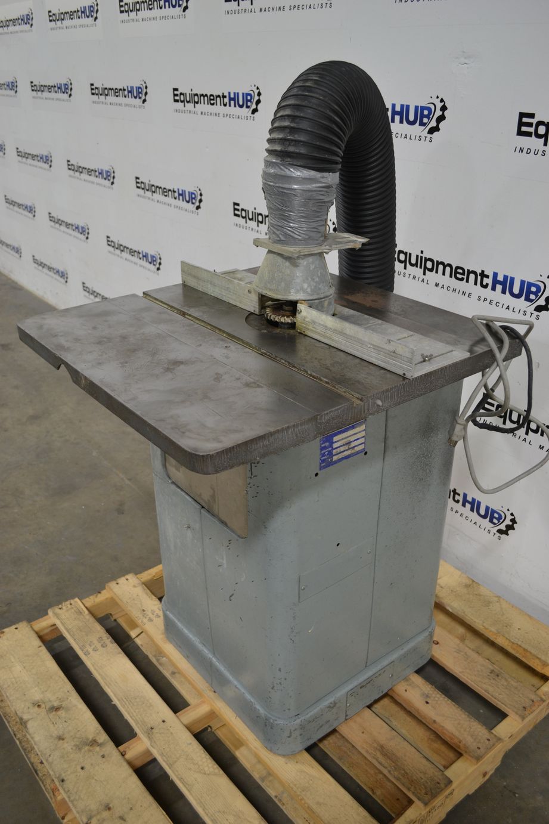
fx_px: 686
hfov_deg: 43.6
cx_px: 274
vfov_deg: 61.9
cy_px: 412
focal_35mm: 30
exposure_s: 1/50
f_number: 3.8
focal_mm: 20
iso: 400
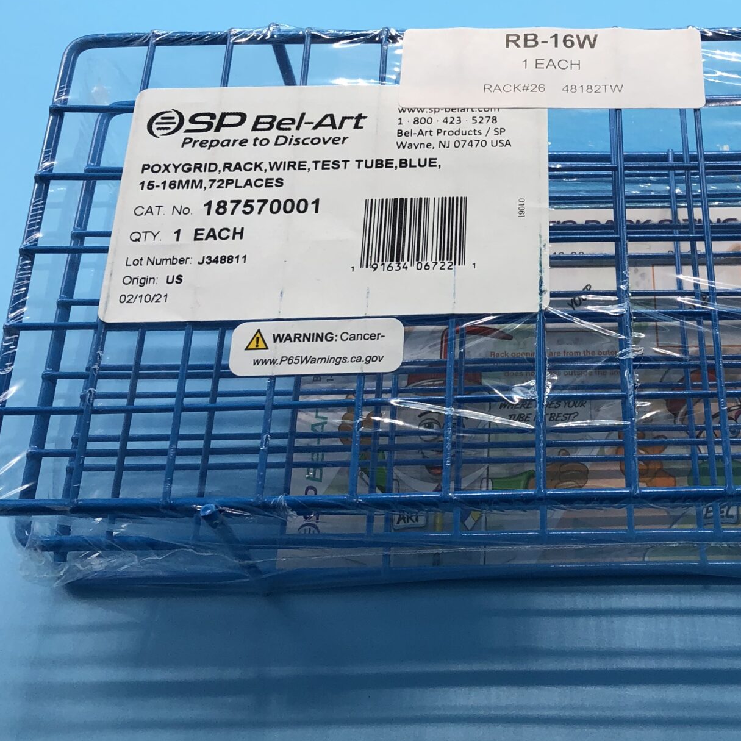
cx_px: 546
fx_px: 1308
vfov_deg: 31.1
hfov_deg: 31.1
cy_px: 191
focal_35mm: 54
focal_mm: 3.99
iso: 50
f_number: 1.8
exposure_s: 1/120
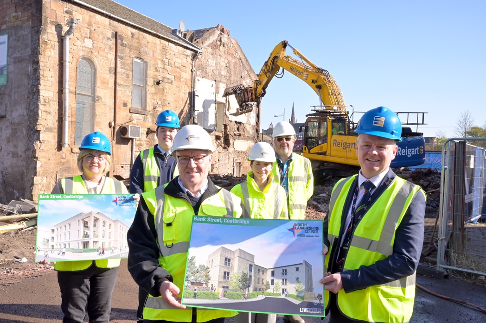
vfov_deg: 39.9
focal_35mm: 33
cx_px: 243
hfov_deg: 57.3
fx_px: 445
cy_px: 162
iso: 1000
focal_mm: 33
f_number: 20
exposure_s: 1/200
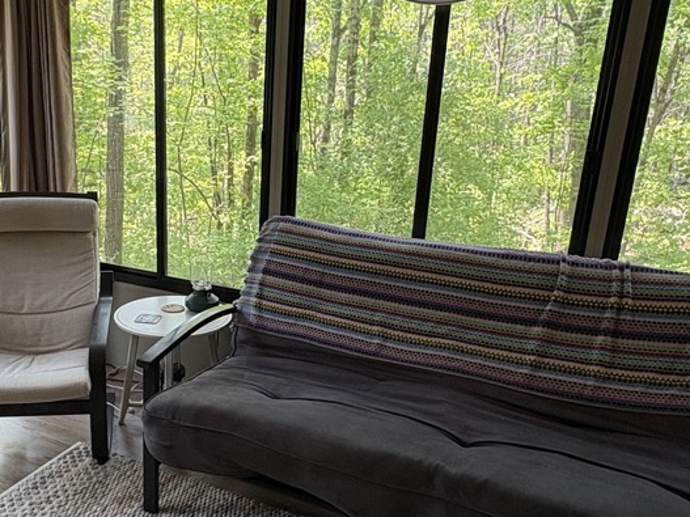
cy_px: 283
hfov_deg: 52.9
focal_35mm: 34
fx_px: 678
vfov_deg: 41.7
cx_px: 227
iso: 64
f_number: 2.2
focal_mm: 2.22
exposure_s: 1/99
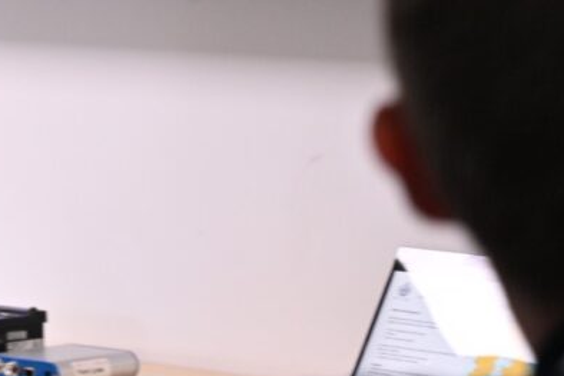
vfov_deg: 5.0
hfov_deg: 7.4
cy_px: -242
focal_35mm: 273
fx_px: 4278
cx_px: -408
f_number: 4
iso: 800
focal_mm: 70
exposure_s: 1/60
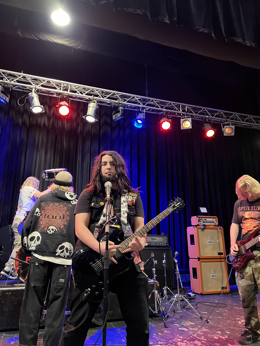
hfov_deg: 53.1
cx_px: 130
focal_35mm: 26
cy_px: 173
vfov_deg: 67.3
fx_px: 260
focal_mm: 5.7
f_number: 1.5
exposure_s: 1/30
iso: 500
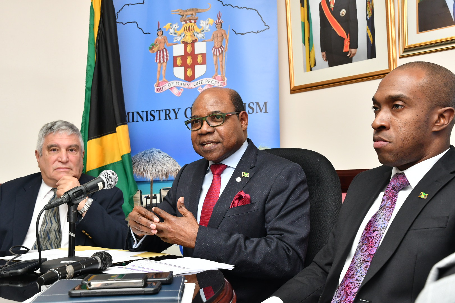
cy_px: 152
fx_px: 588
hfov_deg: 42.3
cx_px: 228
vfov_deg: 28.9
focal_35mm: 46
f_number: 6.3
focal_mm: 31
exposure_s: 1/160
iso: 1250
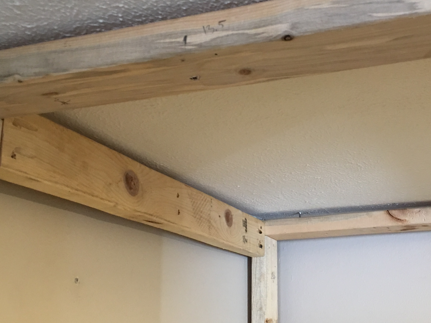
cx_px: 265
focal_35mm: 50
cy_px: 196
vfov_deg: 29.0
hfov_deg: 38.0
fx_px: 623
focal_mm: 4.15
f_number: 2.2
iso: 80
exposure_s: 1/15
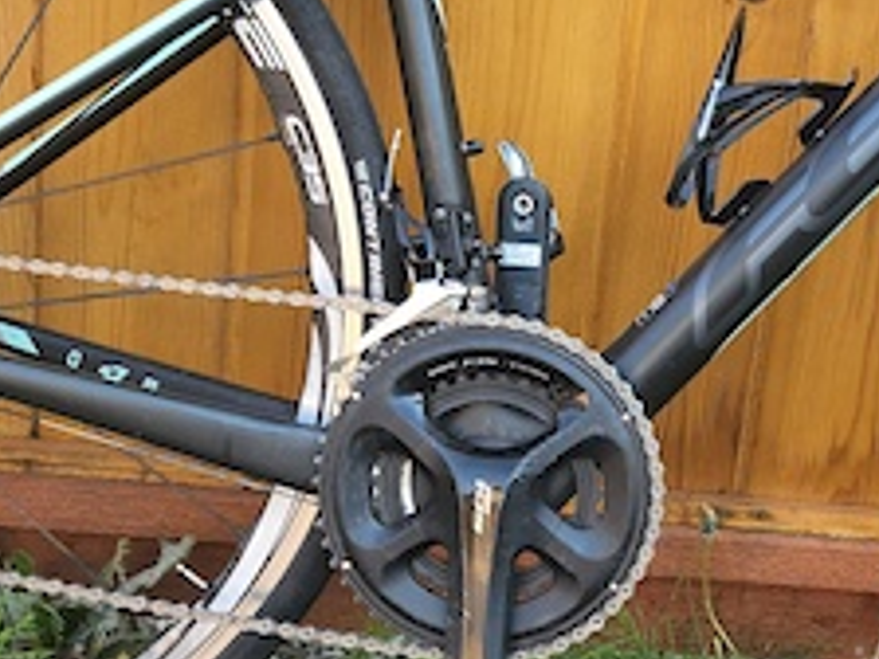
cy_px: 377
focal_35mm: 82
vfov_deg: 18.0
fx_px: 2082
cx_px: 730
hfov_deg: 23.4
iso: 25
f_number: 1.8
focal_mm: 5.4
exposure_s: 1/180
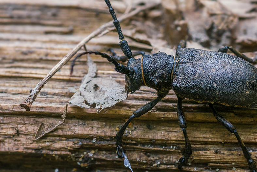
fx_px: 2734
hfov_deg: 5.4
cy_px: 115
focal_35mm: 383
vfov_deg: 3.6
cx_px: 130
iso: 1600
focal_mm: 200
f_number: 8
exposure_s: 1/200
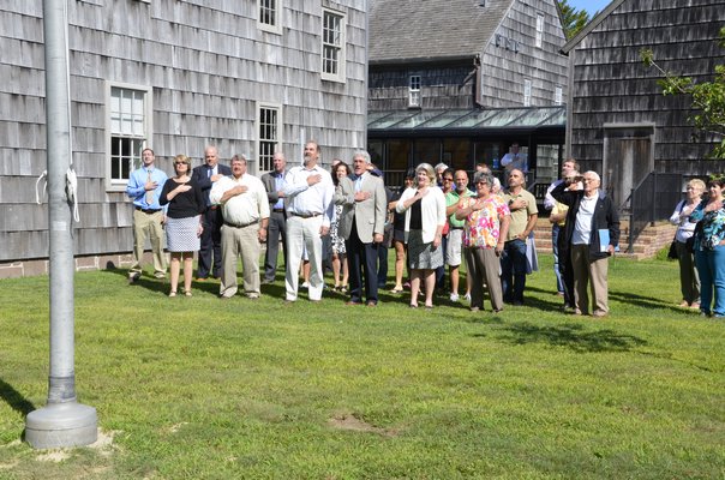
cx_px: 362
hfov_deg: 39.0
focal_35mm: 51
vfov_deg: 26.4
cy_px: 240
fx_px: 1025
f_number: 13
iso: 640
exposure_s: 1/640
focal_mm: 34
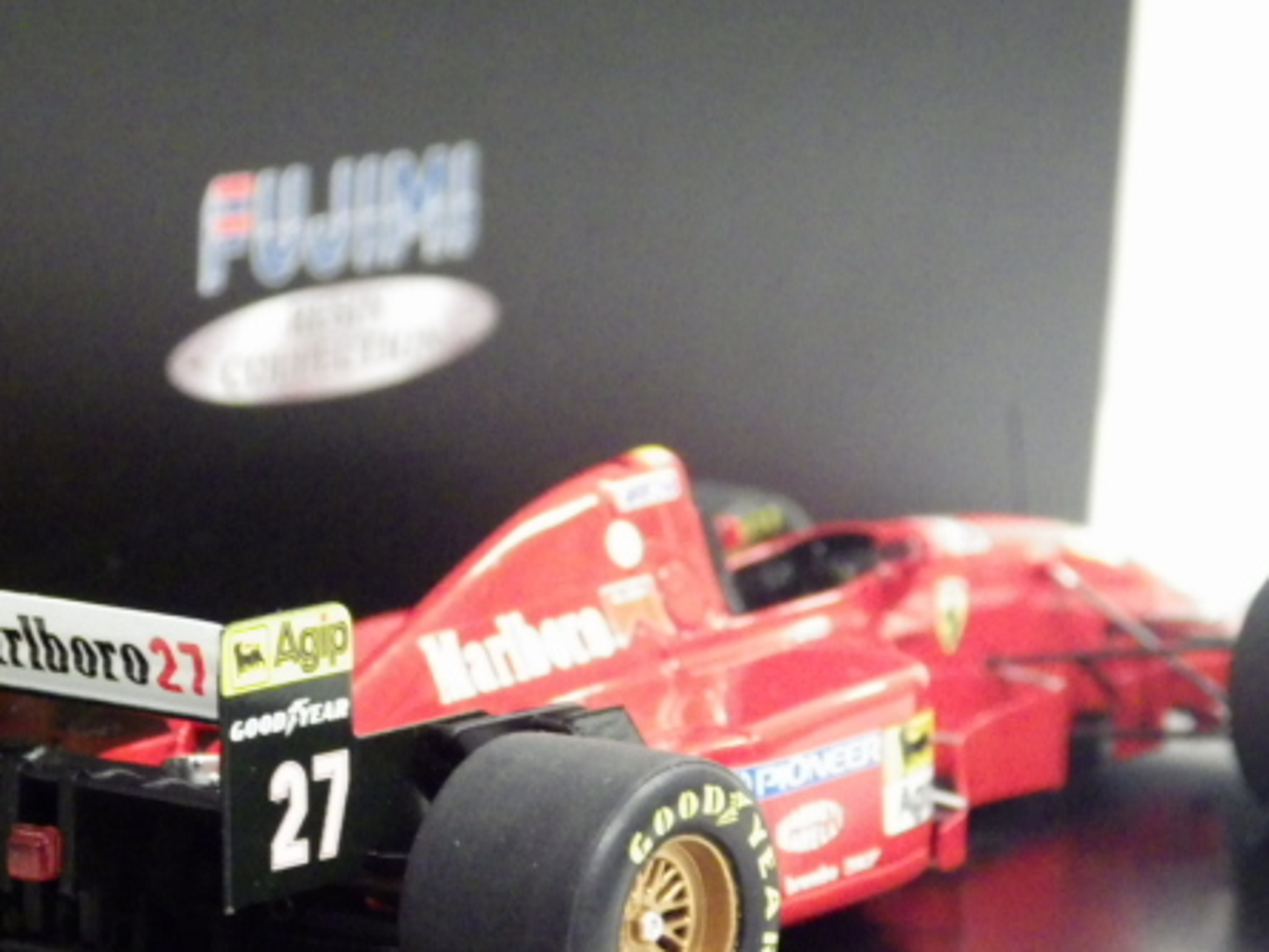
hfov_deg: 13.3
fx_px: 5427
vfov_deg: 10.0
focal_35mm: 148
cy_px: 667
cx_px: 593
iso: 1600
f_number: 4.6
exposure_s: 1/25
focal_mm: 18.4
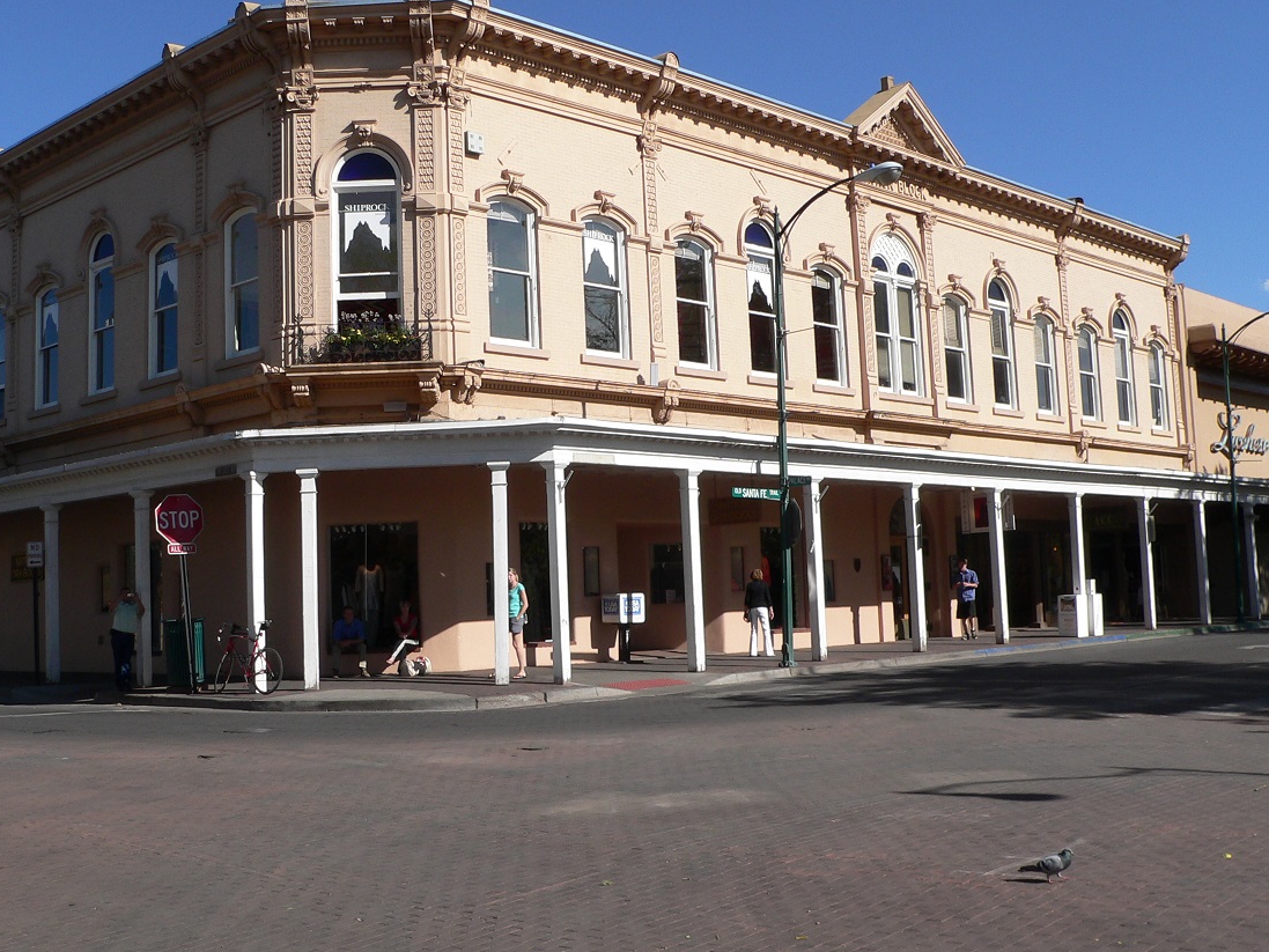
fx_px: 1540
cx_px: 582
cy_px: 458
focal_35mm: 42
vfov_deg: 34.4
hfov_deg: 44.7
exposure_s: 1/500
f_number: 5.2
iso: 80
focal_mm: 6
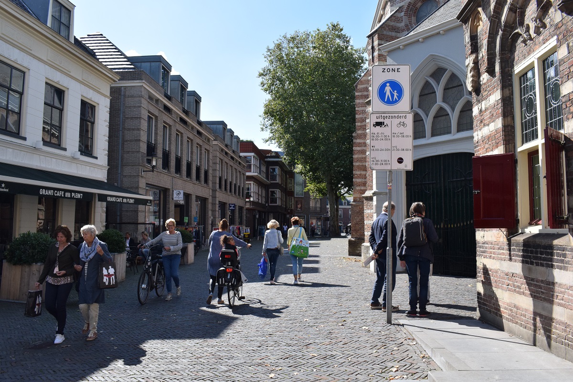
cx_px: 286
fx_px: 477
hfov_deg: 61.9
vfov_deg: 43.6
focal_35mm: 30
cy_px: 191
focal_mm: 20
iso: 800
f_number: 10
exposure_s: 1/1000
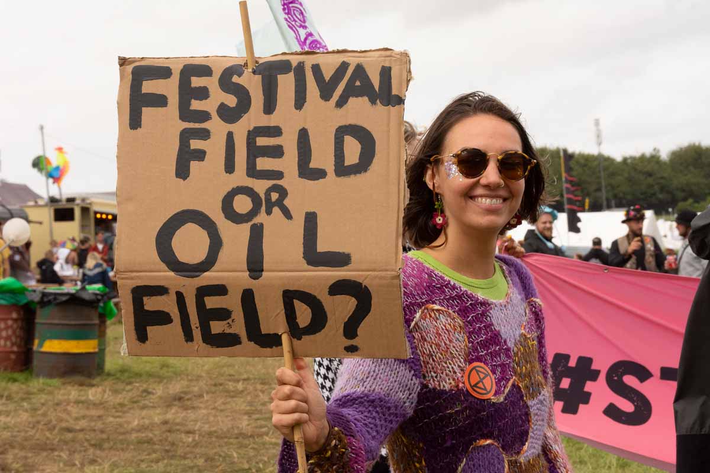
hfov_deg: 19.5
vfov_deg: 13.0
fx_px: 2071
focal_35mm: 105
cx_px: 355
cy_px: 236
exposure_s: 1/400
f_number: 16
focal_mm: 70
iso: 1000
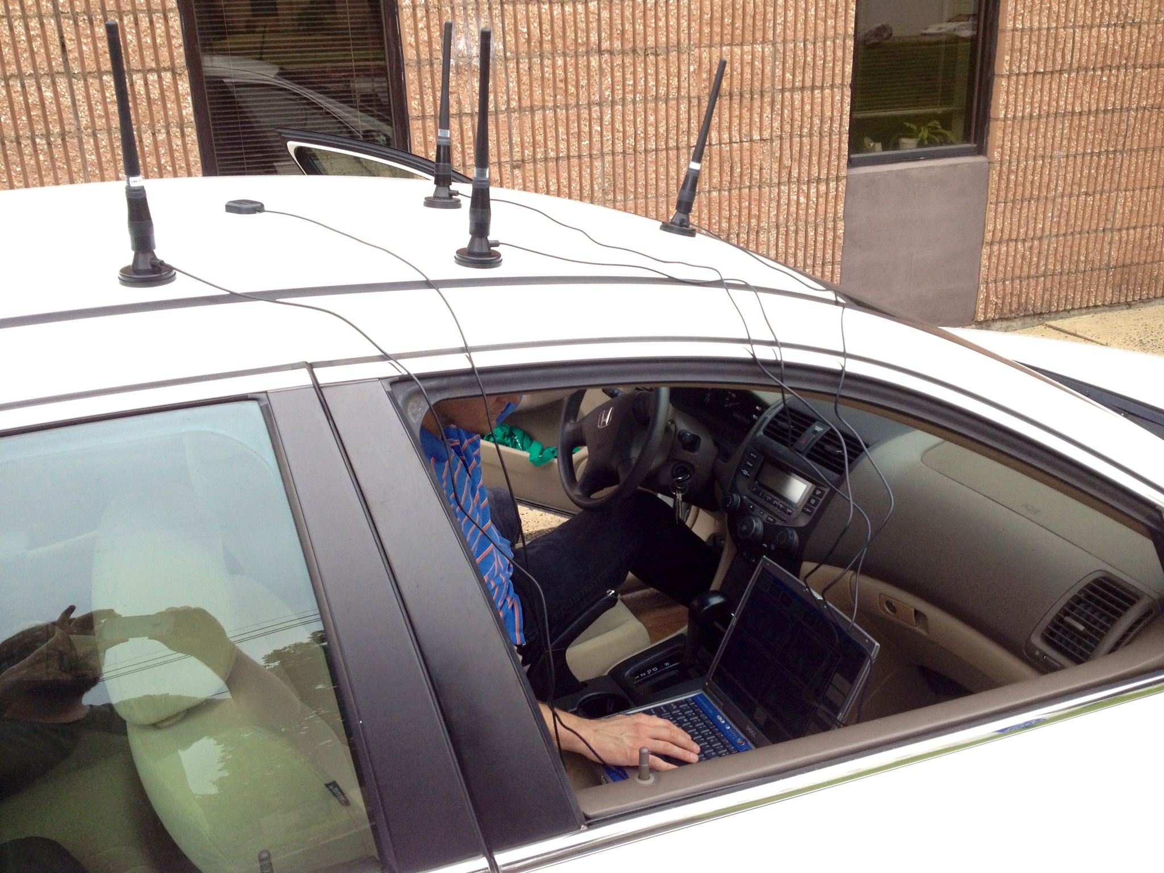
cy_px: 436
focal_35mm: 35
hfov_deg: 52.6
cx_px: 582
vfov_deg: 40.7
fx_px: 1177
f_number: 2.4
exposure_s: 1/120
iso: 100
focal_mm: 4.28
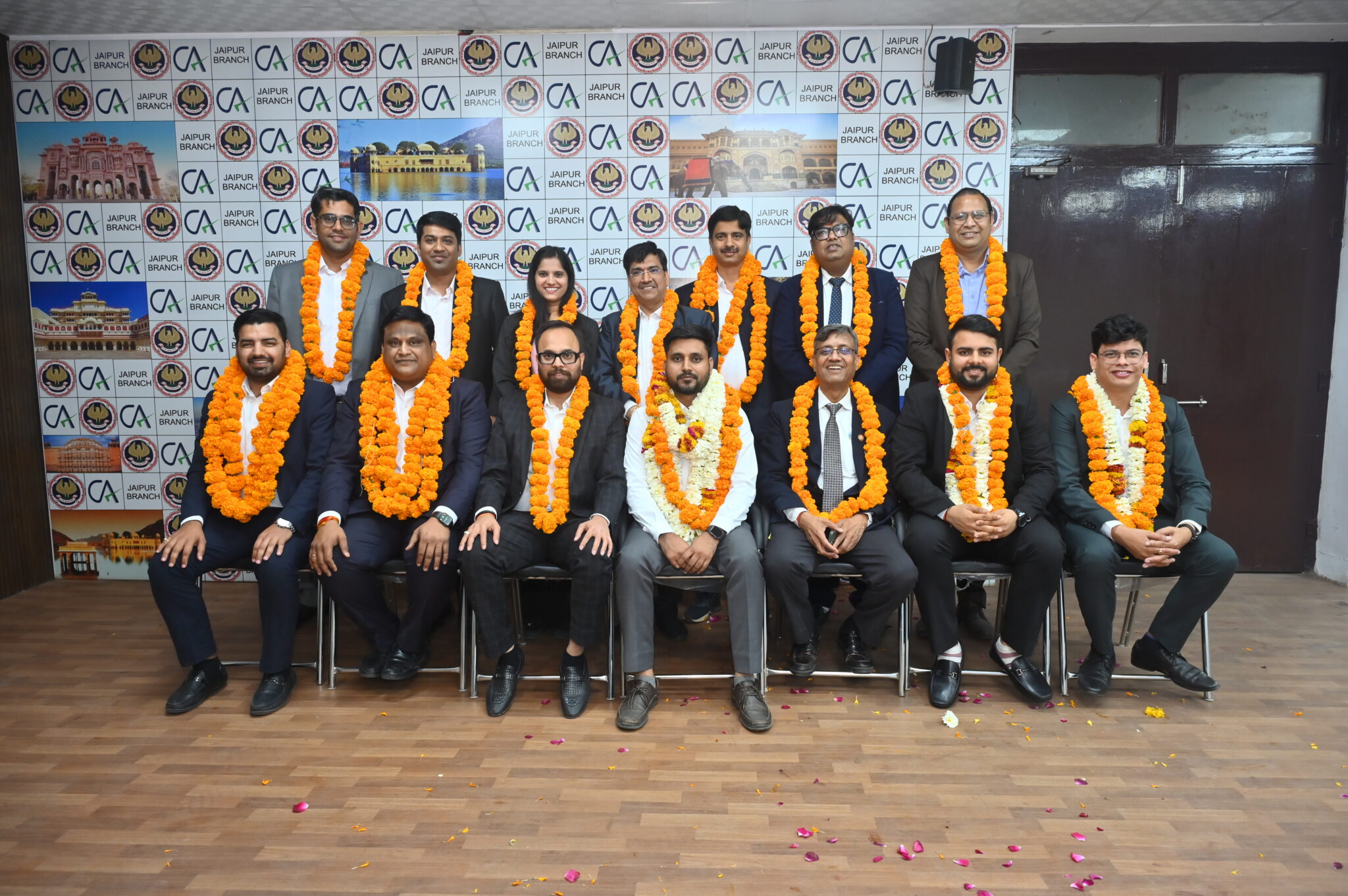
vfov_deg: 53.1
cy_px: 448
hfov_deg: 73.8
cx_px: 674
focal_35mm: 24
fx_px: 898
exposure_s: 1/125
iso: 800
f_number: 4.5
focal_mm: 24
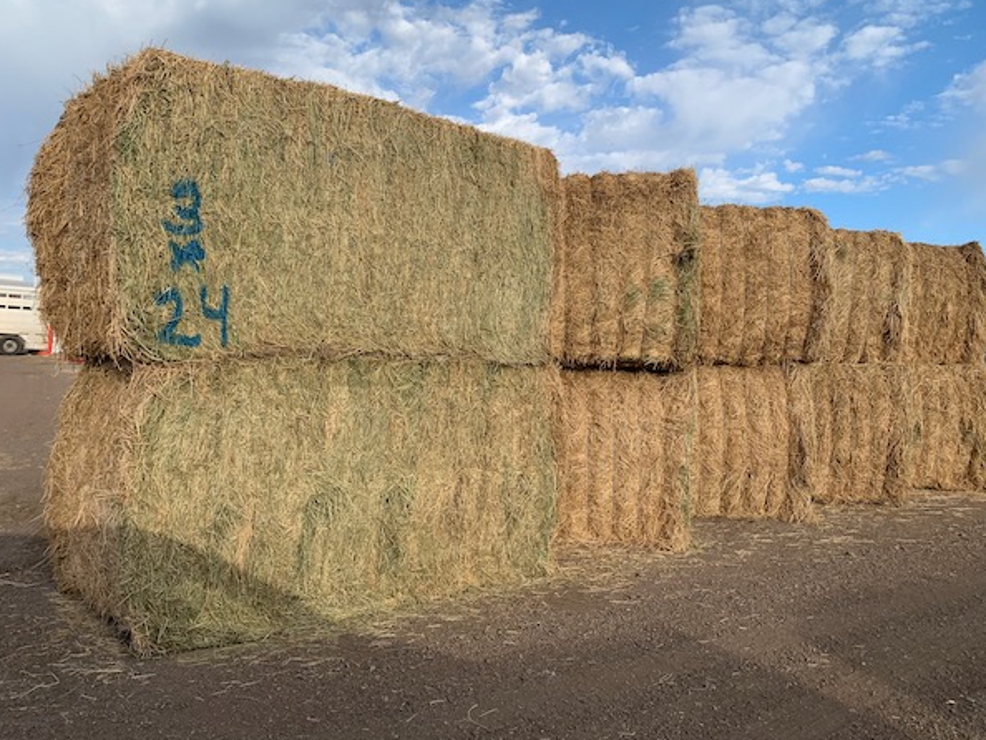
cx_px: 483
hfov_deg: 63.4
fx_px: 798
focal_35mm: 28
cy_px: 352
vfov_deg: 49.8
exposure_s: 1/1368
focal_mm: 4.25
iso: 25
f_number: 1.8
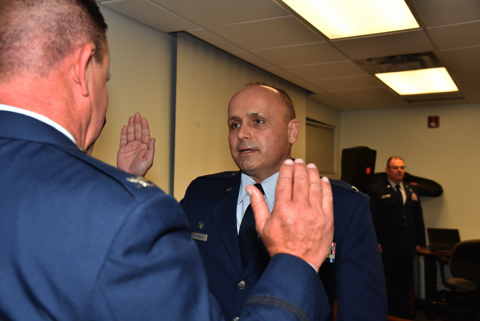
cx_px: 240
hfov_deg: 50.7
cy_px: 160
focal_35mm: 38
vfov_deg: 35.1
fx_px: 507
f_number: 5.6
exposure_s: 1/200
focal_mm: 38
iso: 2000
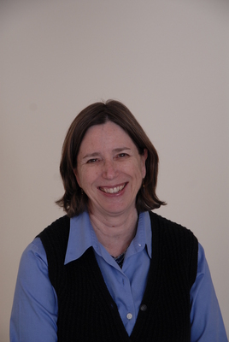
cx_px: 114
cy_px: 171
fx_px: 998
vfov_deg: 19.4
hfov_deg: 13.1
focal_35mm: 105
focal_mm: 70
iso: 400
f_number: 5
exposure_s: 1/90
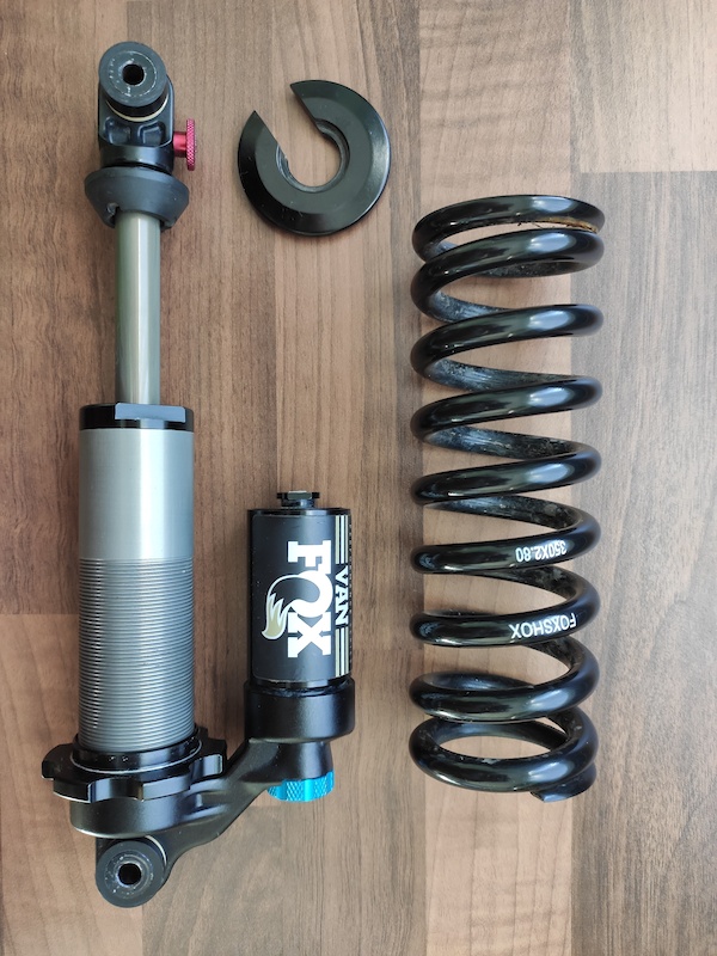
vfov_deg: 69.4
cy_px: 478
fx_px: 690
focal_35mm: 25
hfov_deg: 54.9
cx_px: 358
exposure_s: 1/33
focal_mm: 4.74
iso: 550
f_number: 1.79
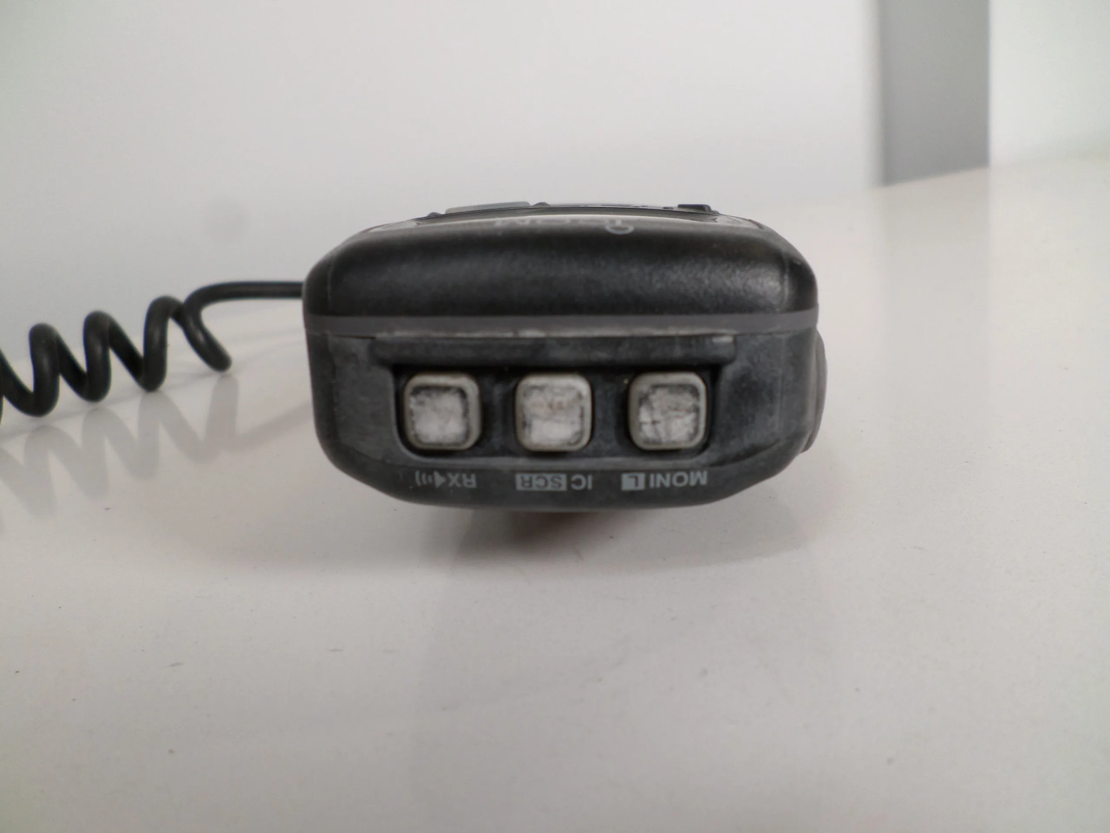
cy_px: 416
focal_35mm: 25
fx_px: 802
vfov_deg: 54.9
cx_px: 555
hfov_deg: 69.4
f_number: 2.5
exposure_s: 1/60
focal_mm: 4.5
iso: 80
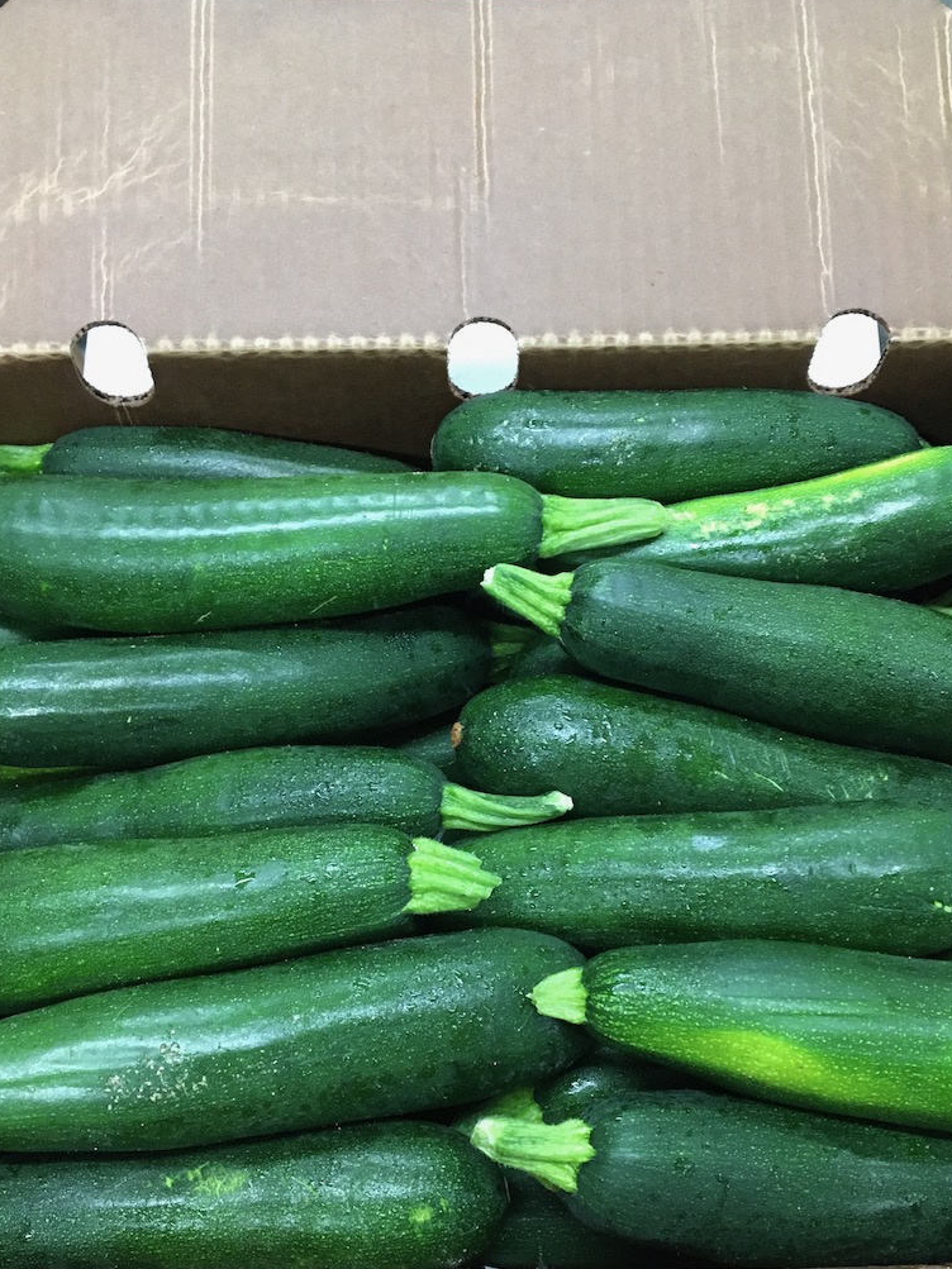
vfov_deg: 49.8
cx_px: 484
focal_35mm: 37
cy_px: 763
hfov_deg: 38.7
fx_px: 1357
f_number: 2.2
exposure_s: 1/24
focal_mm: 4.15
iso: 200
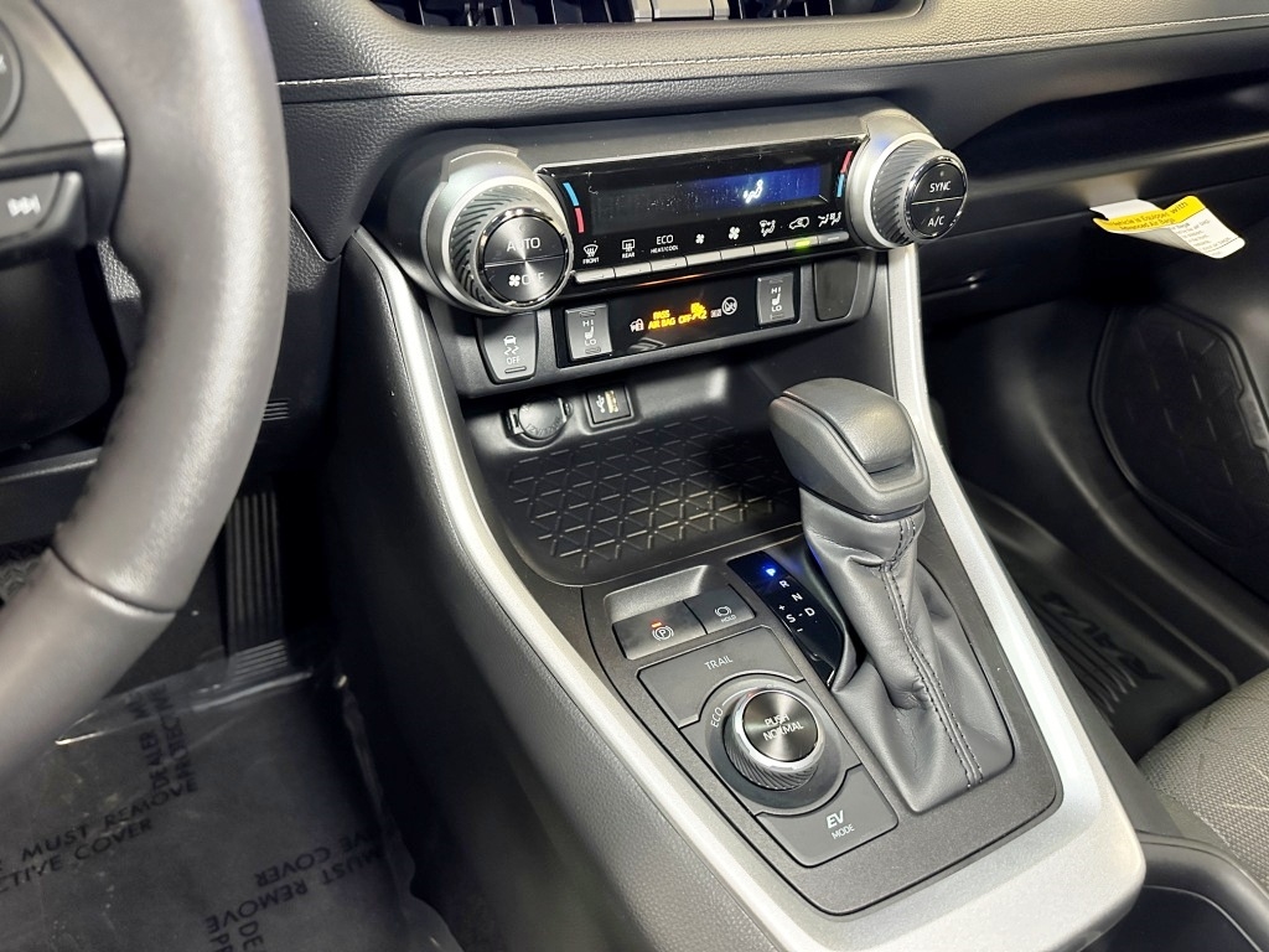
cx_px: 634
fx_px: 880
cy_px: 476
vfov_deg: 56.8
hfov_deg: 71.6
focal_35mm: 24
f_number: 1.78
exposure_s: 1/40
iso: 1000
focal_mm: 6.86
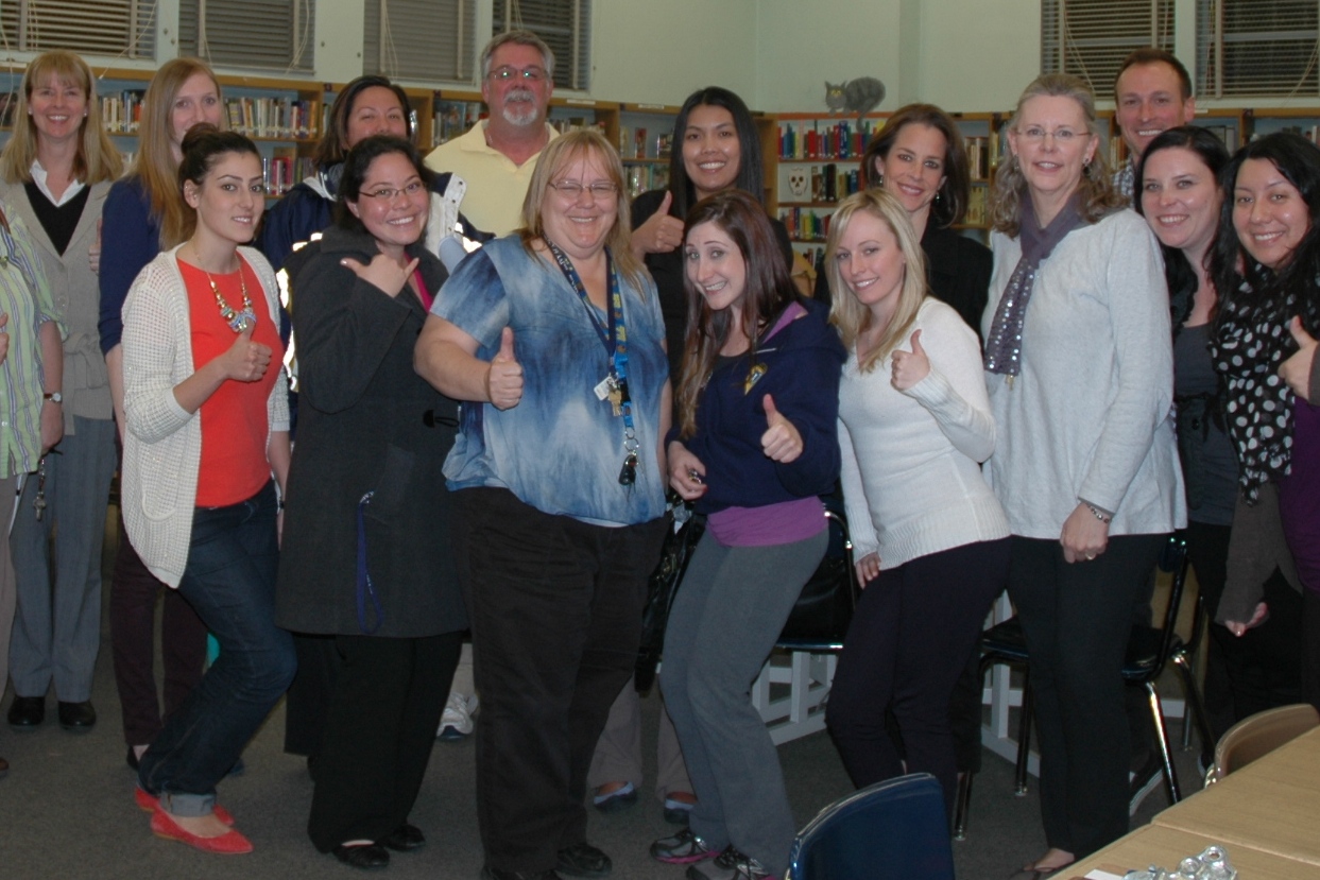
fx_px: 990
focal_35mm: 27
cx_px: 660
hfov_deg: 67.4
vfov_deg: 47.9
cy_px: 440
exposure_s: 1/60
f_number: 3.5
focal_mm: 18
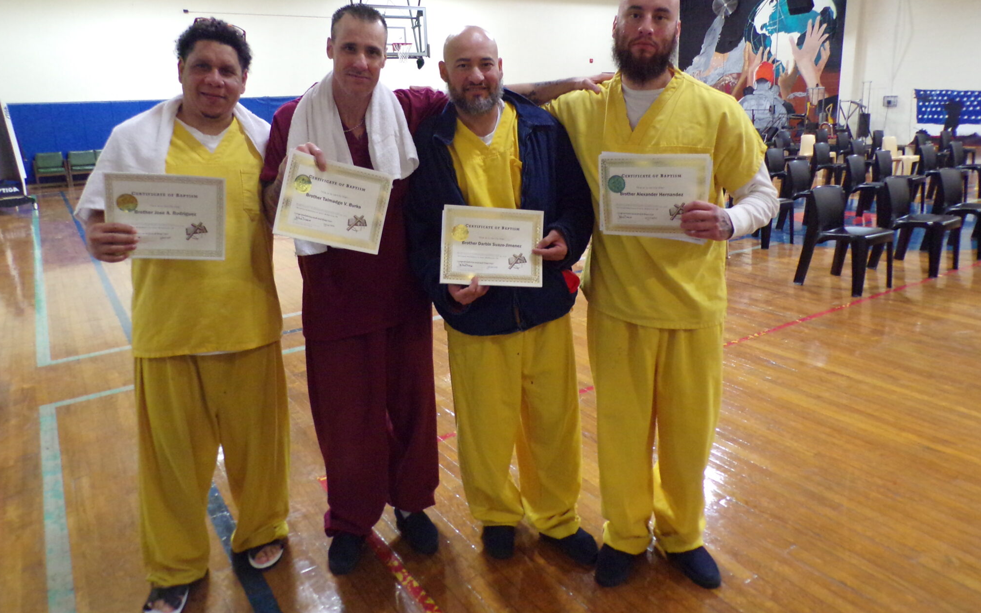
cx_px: 489
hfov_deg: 70.4
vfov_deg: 47.3
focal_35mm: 26
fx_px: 695
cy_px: 243
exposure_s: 1/17
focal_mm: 4.3
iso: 562
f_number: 3
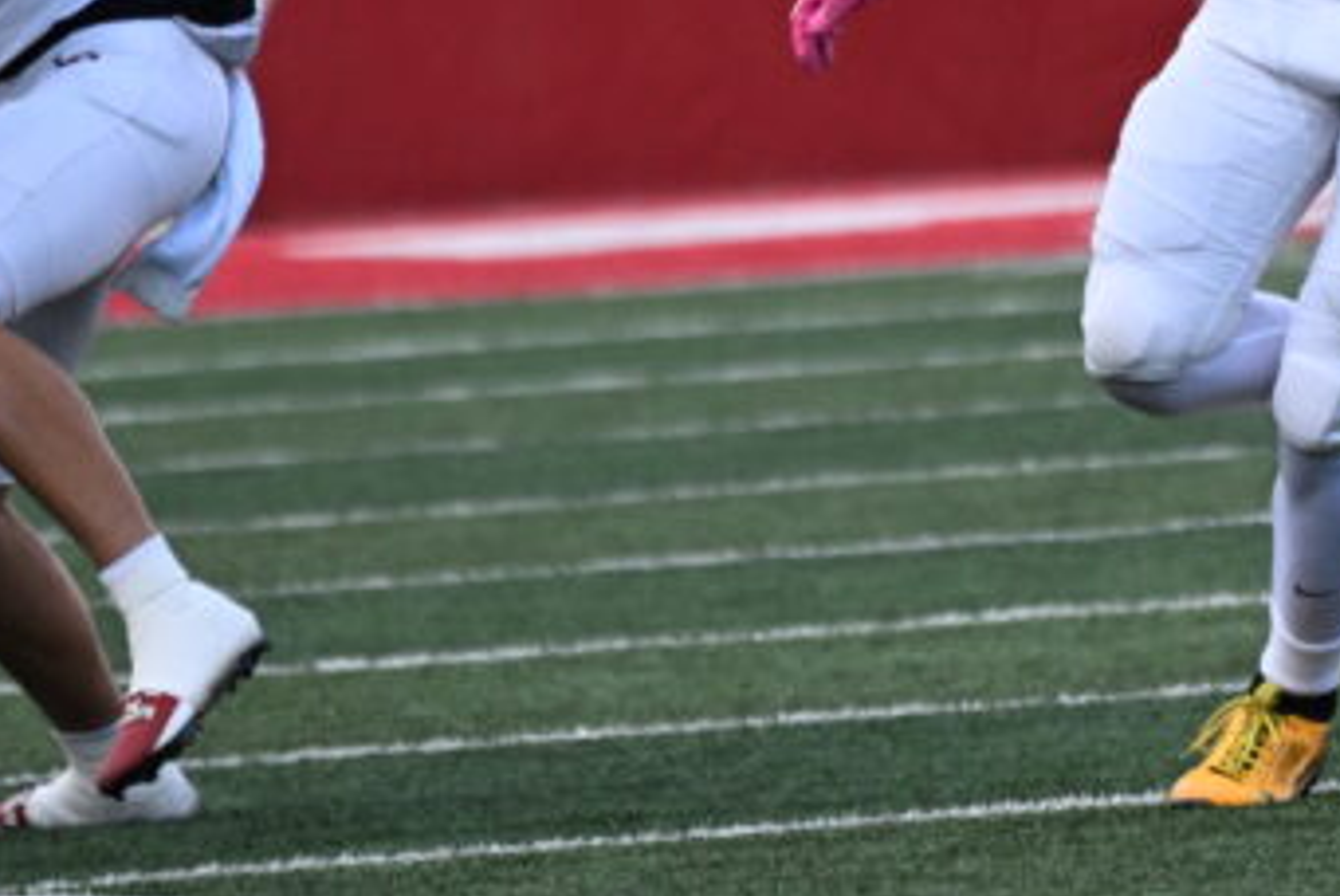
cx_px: 1556
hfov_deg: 1.5
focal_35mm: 1406
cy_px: -134
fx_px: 52378
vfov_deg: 1.0
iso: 1800
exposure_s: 1/1250
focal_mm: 400
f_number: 5.6
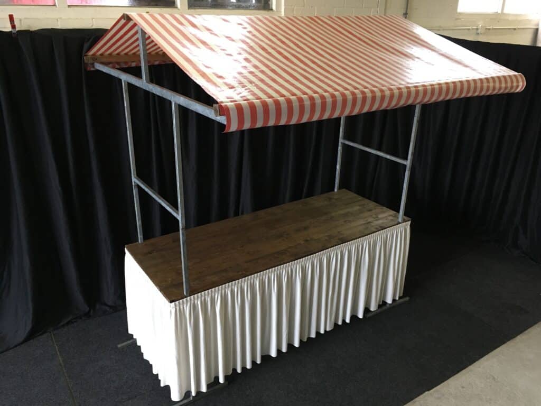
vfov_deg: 48.2
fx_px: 453
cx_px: 270
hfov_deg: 61.7
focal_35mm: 29
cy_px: 203
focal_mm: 4.15
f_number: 2.2
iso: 200
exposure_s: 1/33
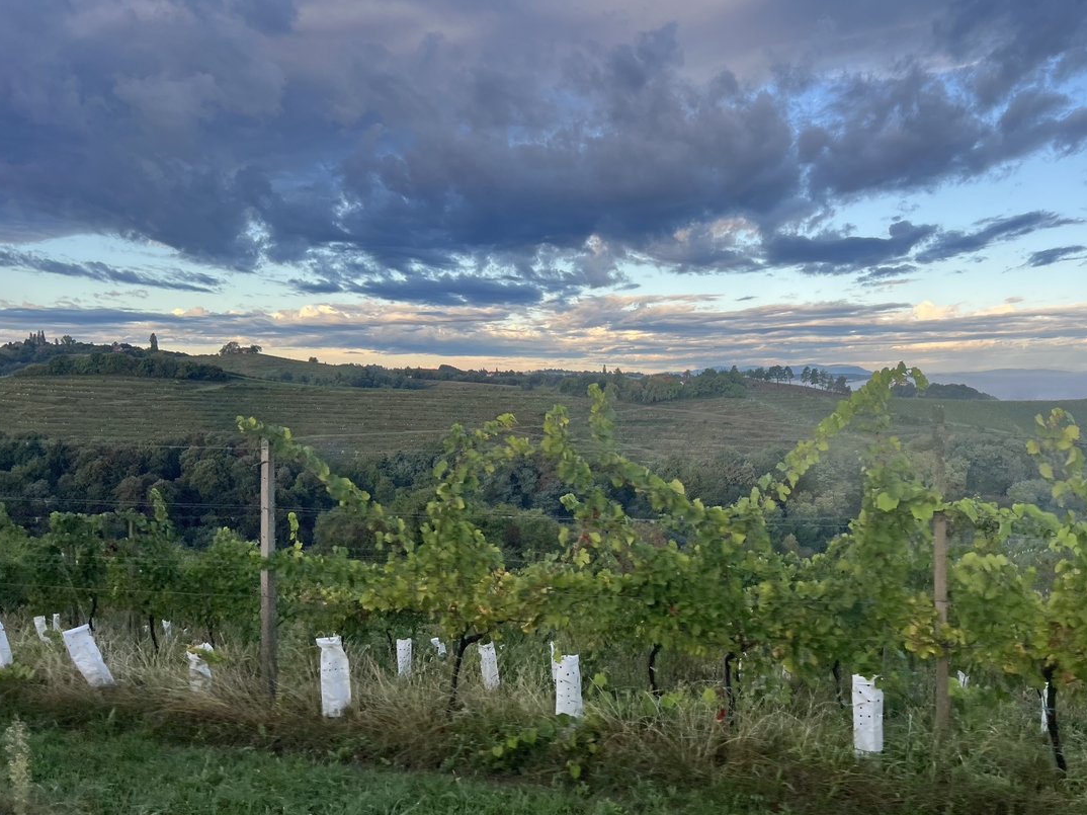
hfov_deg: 58.0
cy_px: 483
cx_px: 638
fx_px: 973
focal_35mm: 31
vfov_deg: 45.2
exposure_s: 1/461
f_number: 1.5
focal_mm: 5.7
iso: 50
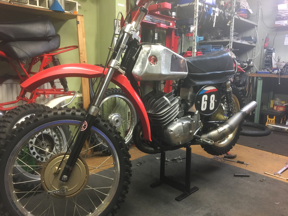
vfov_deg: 48.2
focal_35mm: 29
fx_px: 241
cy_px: 108
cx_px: 144
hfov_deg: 61.7
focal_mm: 4.15
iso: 160
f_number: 2.2
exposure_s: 1/33
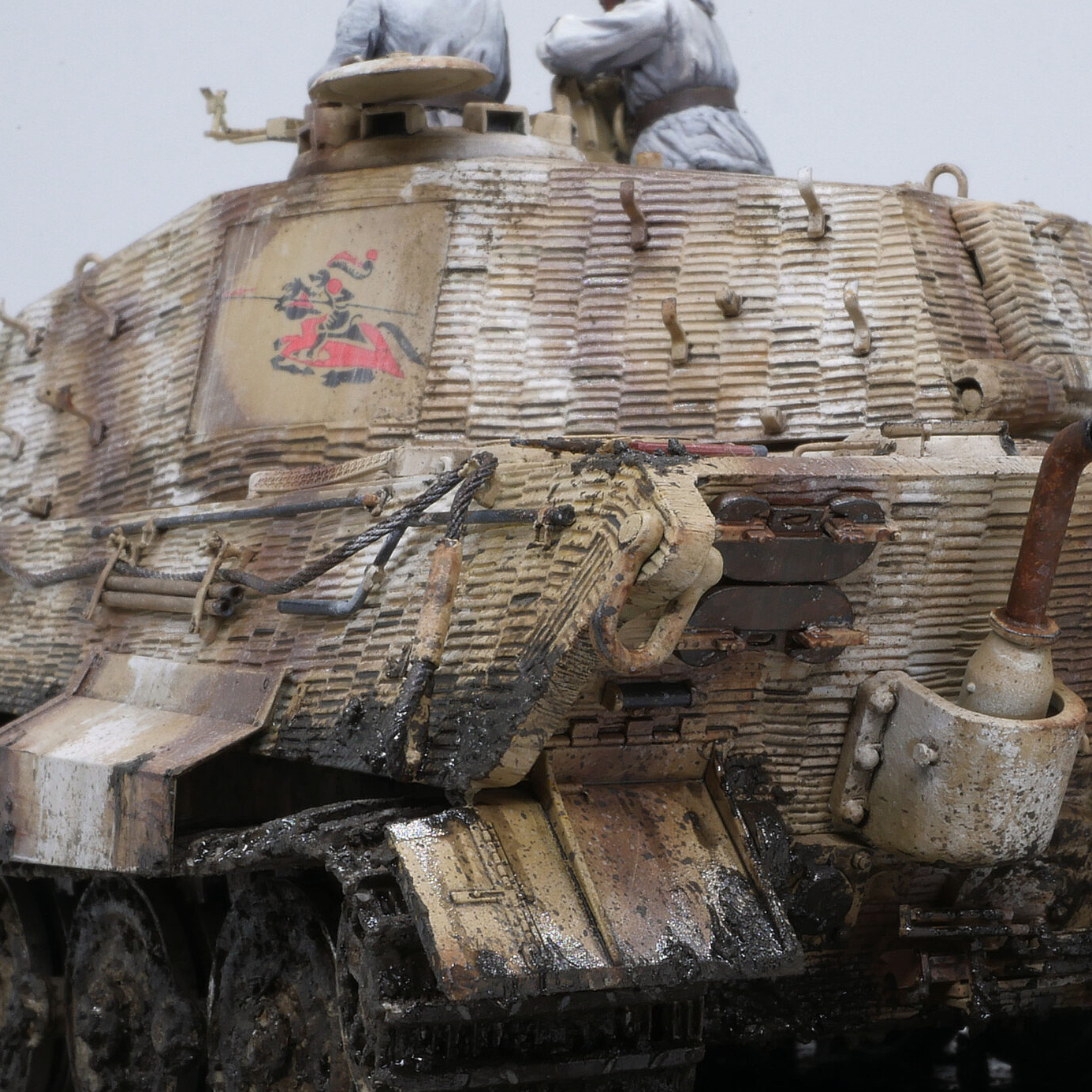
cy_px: 583
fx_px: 3498
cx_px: 721
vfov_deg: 17.7
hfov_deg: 17.7
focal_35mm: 98
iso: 200
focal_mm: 30
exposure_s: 1/2
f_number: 22
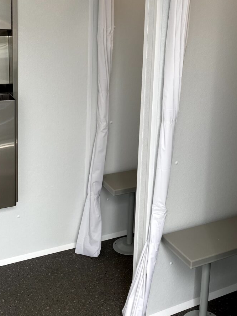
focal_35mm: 45
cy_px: 95
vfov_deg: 41.3
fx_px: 410
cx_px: 160
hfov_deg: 31.9
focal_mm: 4.25
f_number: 1.8
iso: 32
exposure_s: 1/136
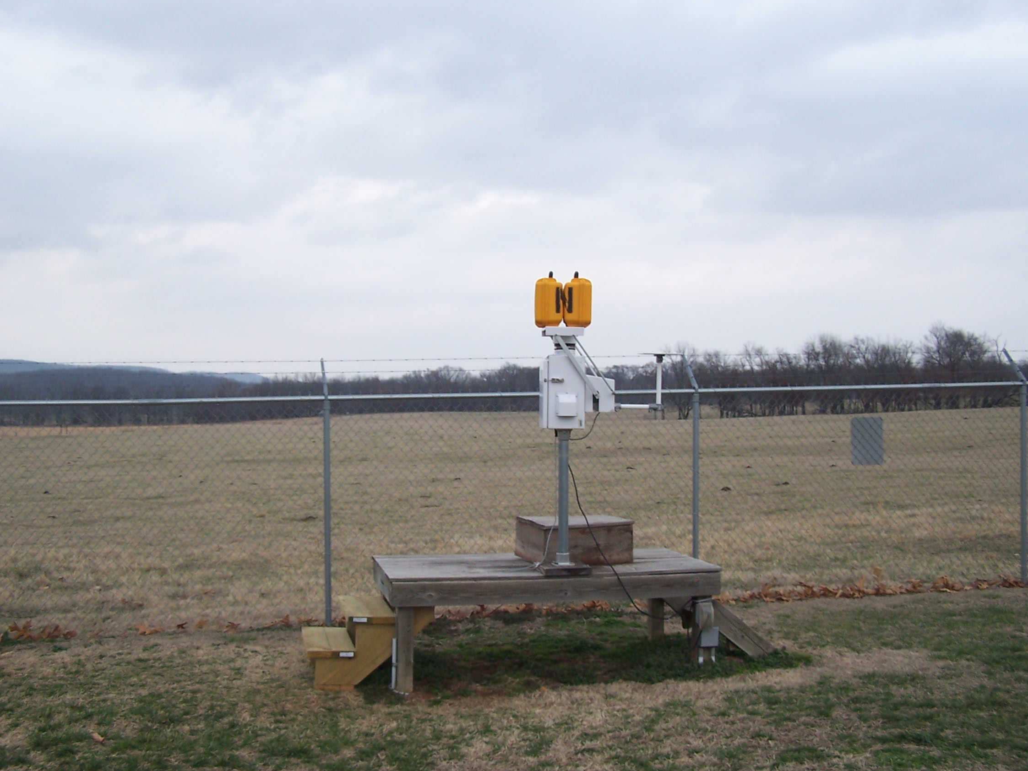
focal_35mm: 39
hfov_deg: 47.9
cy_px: 391
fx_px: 1158
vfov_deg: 36.8
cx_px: 520
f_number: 2.8
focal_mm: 6.3
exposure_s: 1/350
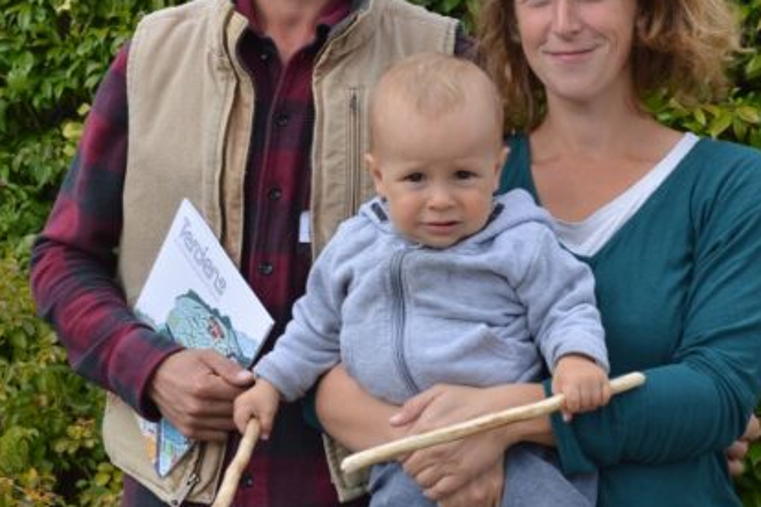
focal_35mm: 89
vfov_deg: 15.3
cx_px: 331
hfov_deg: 22.9
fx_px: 1881
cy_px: 170
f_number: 7.1
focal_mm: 32
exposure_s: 1/200
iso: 100
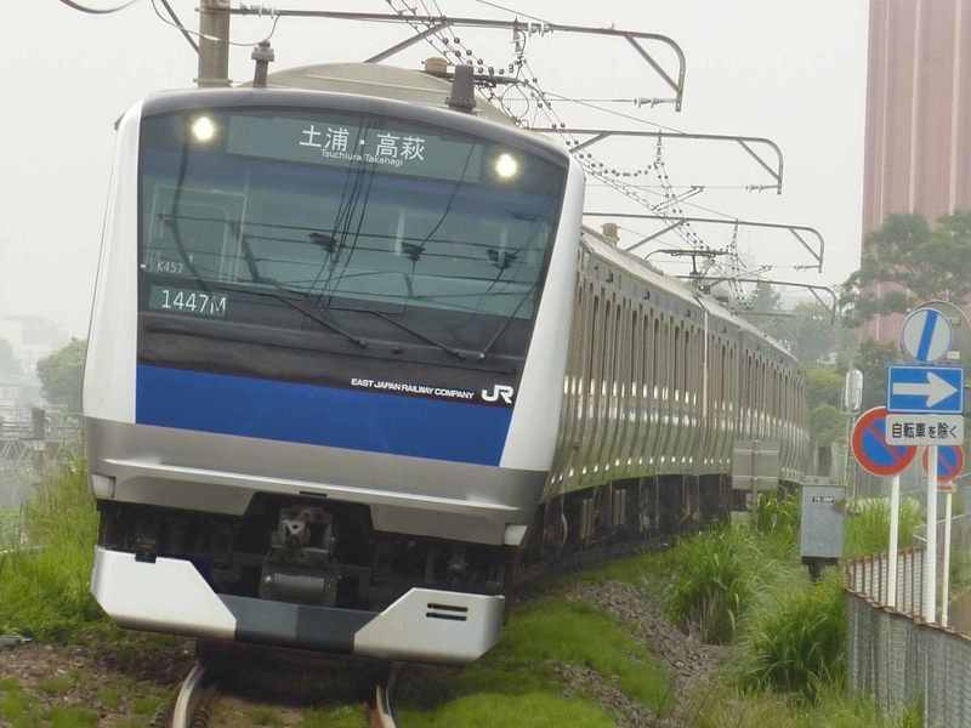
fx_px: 13128
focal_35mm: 468
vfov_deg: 3.2
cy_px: 364
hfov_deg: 4.2
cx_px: 486
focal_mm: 42.6
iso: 200
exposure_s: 1/250
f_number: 4.7
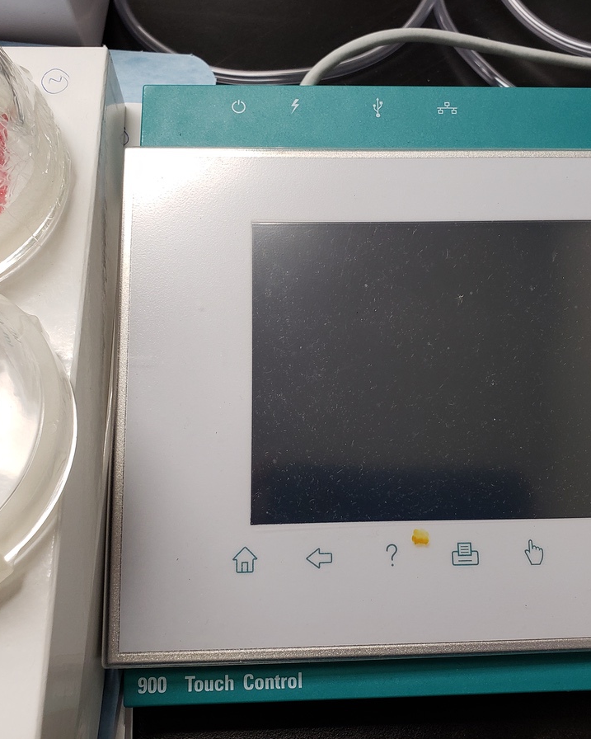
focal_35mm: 34
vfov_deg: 52.8
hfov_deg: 43.0
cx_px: 378
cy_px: 370
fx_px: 743
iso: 160
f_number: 2.4
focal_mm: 4.3
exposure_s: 1/60
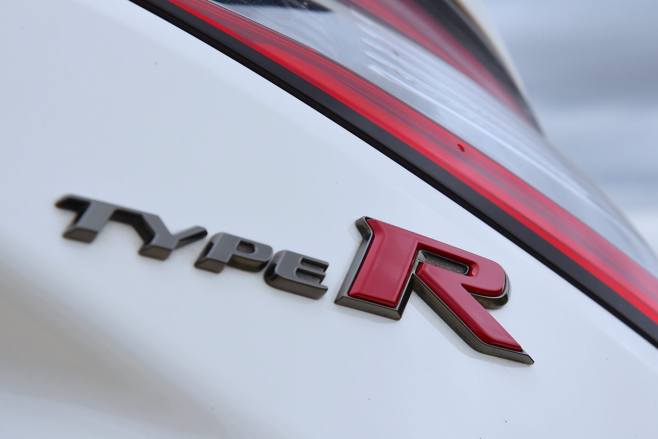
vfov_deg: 11.6
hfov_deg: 17.3
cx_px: 357
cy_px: 222
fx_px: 2156
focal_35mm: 118
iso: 400
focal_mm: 70
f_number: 11
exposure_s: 1/250
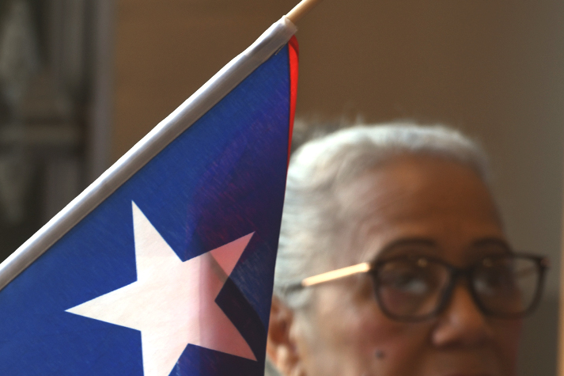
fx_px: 7909
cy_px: 456
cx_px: -138
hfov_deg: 4.1
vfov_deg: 2.7
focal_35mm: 505
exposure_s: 1/60
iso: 250
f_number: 5.6
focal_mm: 200
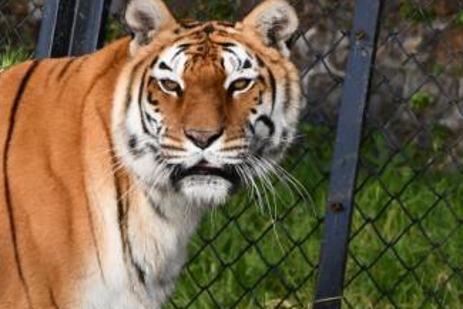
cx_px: -113
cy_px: 277
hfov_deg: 5.1
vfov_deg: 3.4
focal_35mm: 400
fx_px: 5146
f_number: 7.1
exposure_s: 1/250
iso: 200
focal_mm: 85
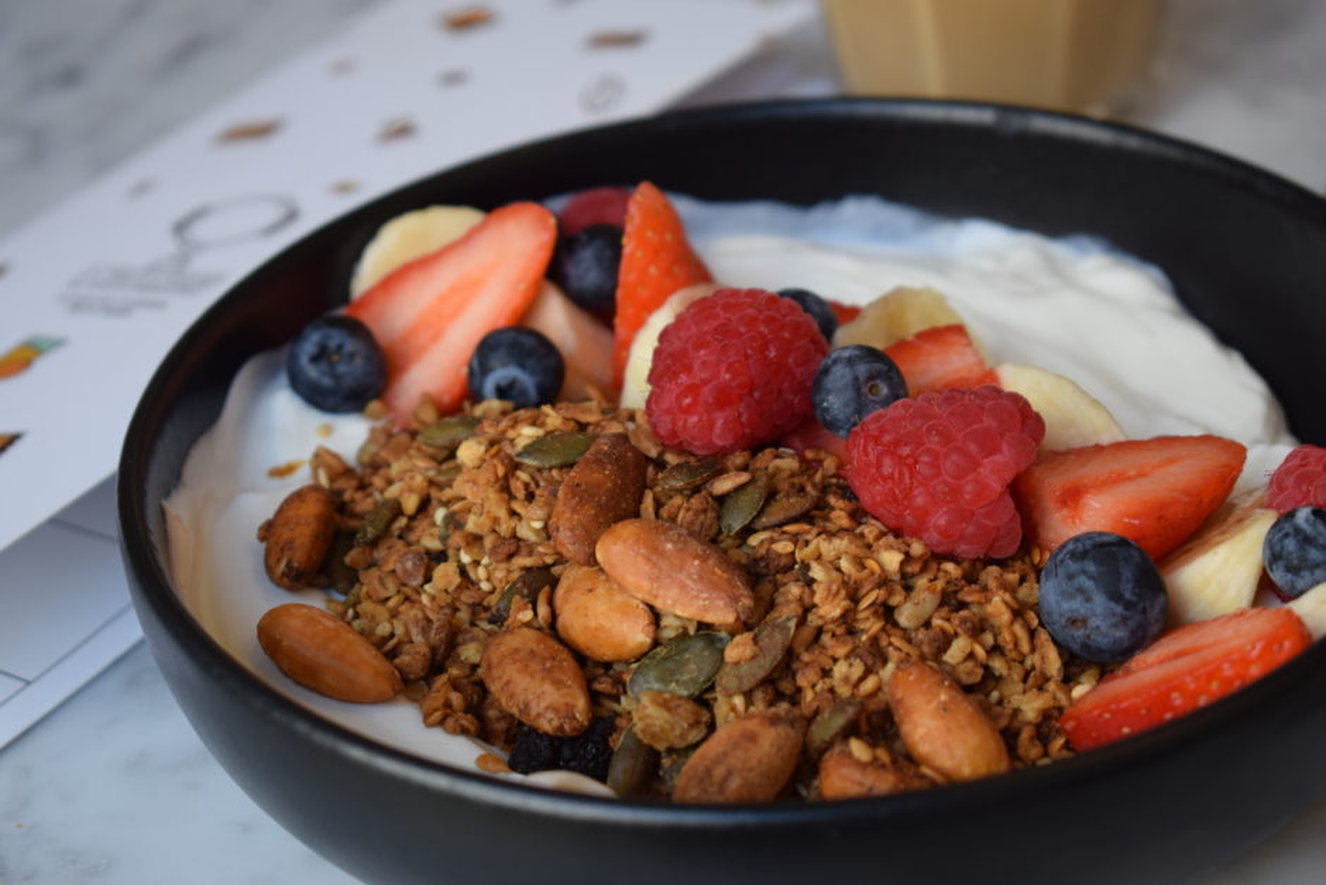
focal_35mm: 82
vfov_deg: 16.6
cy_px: 442
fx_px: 3039
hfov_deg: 24.6
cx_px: 663
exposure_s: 1/100
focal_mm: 55
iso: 400
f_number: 5.6
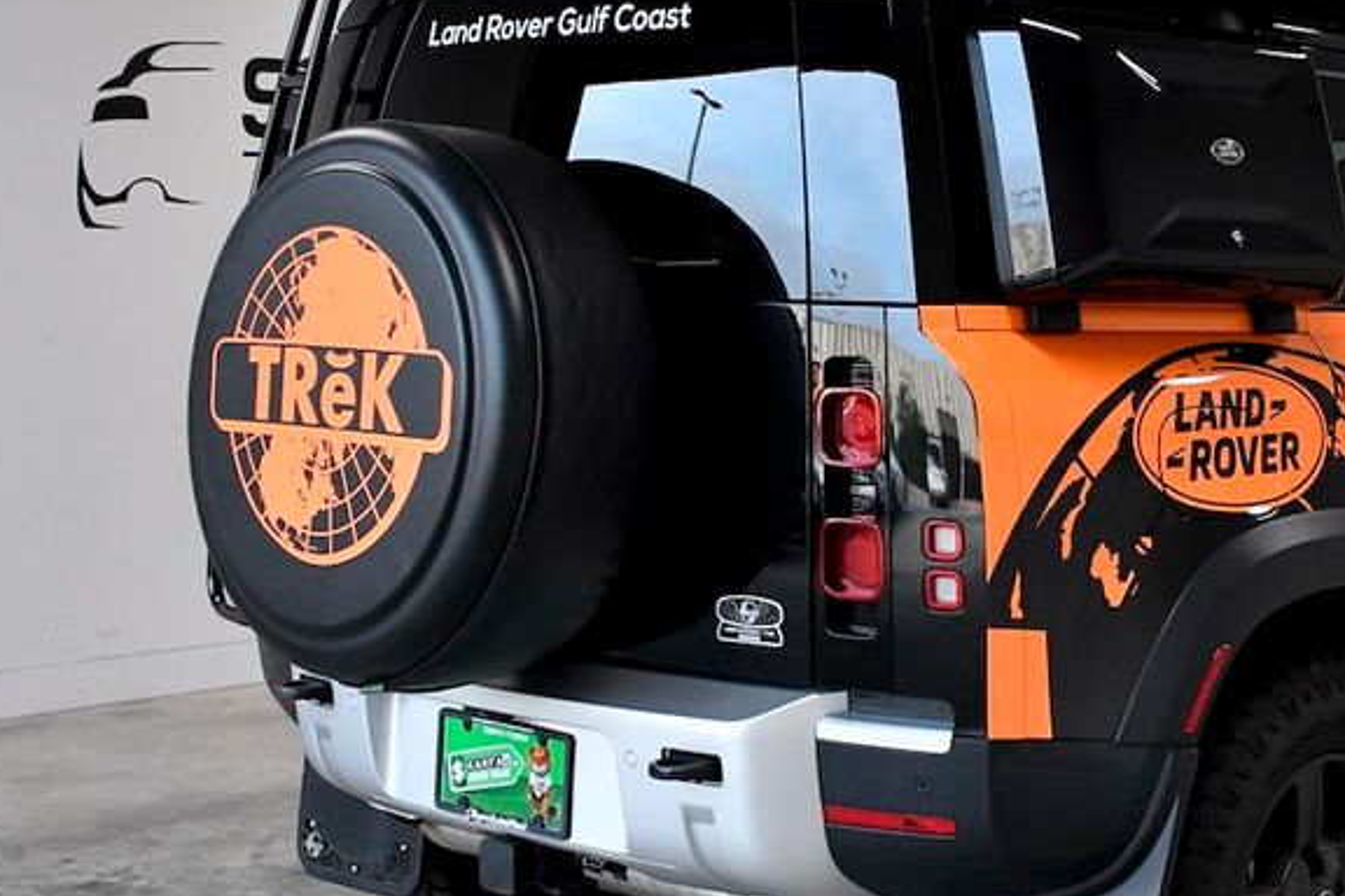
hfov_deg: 30.5
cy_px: 393
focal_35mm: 64
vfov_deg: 21.2
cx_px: 1104
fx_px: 2391
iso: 2000
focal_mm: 24
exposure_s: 1/1250
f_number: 4.5
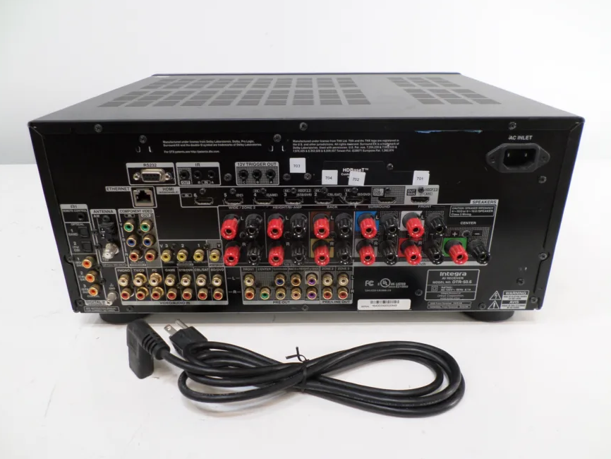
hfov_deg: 67.3
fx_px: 459
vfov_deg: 53.1
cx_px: 309
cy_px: 237
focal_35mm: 26
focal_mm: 4.5
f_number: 2.5
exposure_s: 1/30
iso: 100
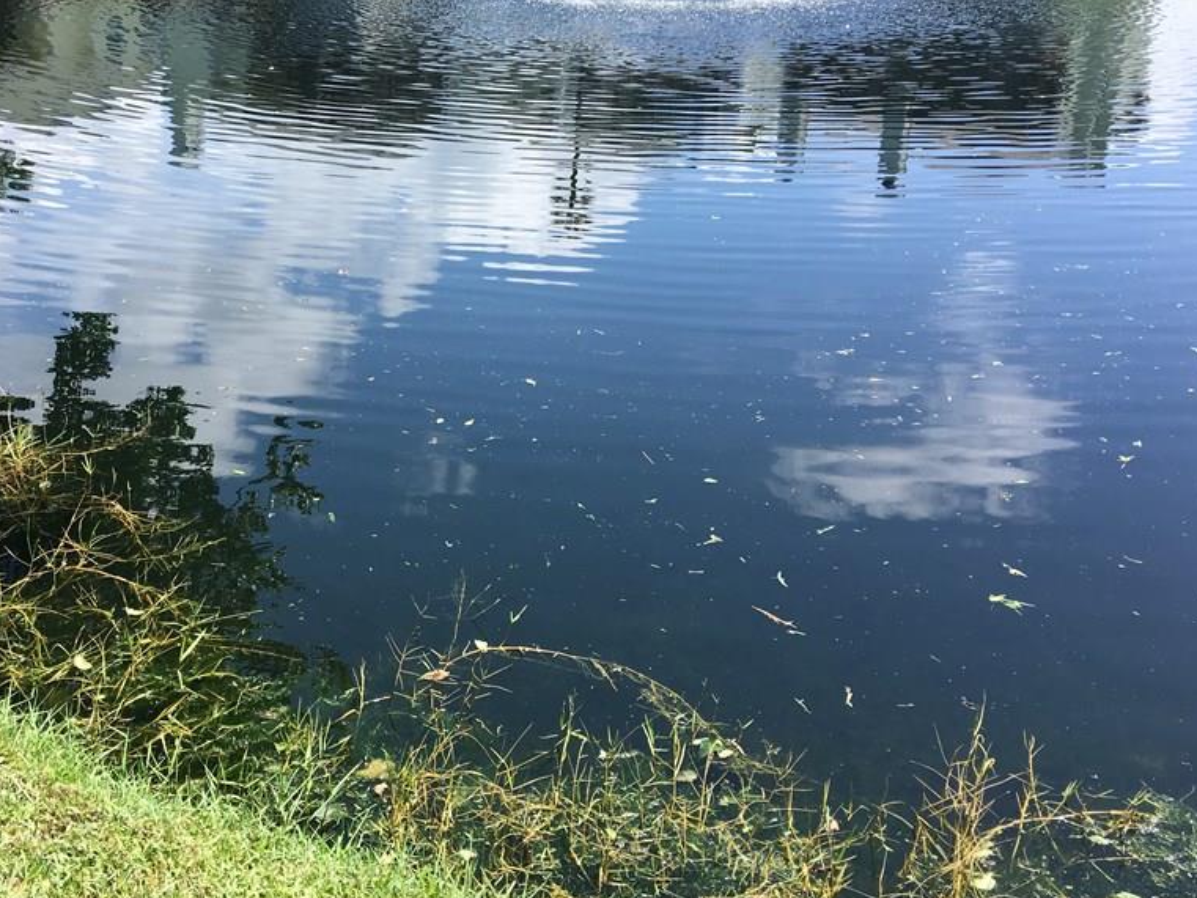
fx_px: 1349
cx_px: 425
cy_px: 399
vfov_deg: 36.8
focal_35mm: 39
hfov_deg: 47.3
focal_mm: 4.15
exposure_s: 1/725
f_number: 2.2
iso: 25
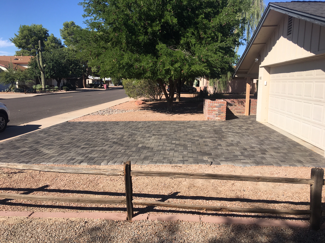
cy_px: 122
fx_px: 272
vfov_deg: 48.2
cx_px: 162
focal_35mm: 29
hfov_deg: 61.7
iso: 25
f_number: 2.2
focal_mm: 4.15
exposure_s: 1/1570
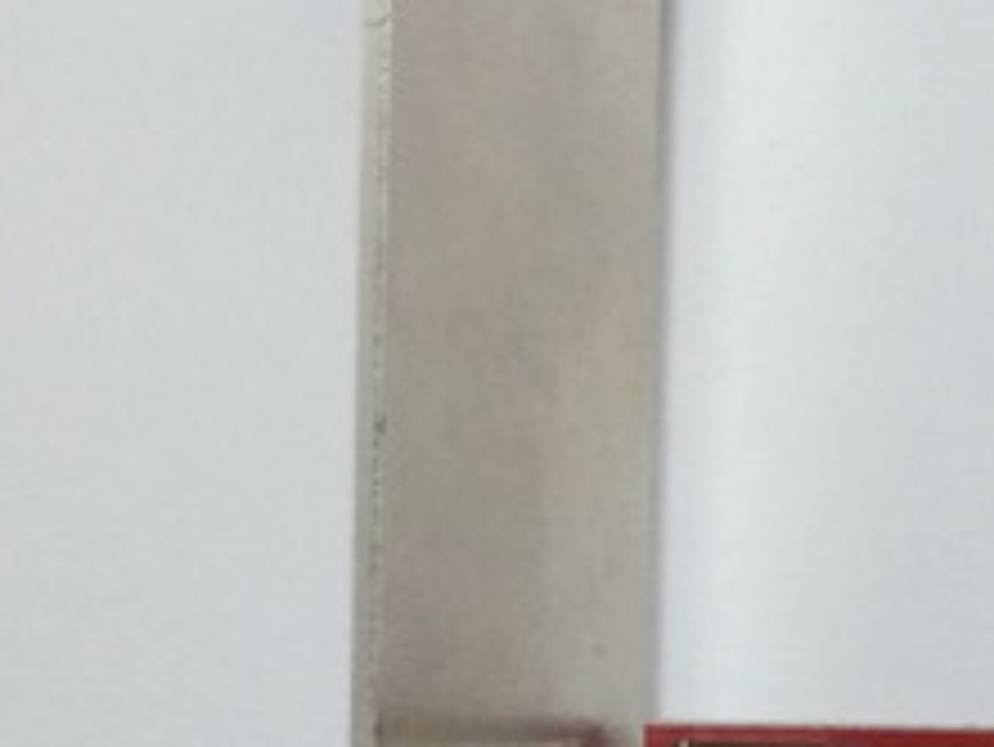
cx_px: 2820
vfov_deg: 9.9
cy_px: 1539
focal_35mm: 139
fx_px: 3994
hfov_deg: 10.7
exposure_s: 1/100
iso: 171
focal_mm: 3.94
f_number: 1.9
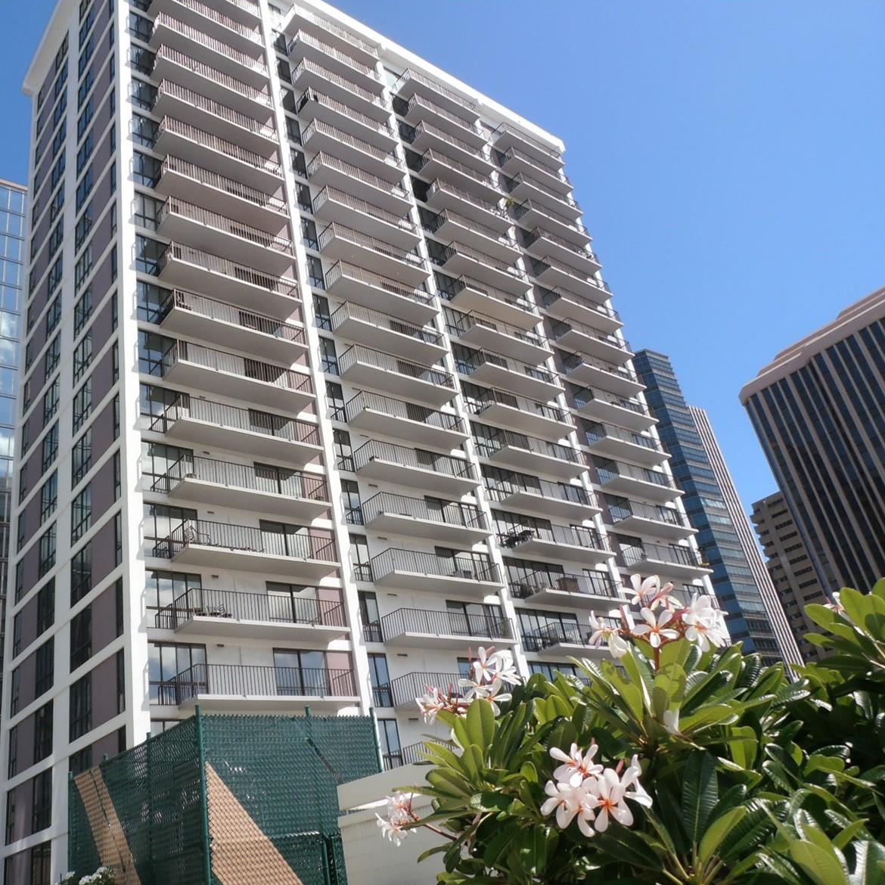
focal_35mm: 29
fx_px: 839
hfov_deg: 54.9
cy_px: 448
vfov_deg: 55.6
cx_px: 327
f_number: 3
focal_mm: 4.2
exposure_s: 1/1250
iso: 80
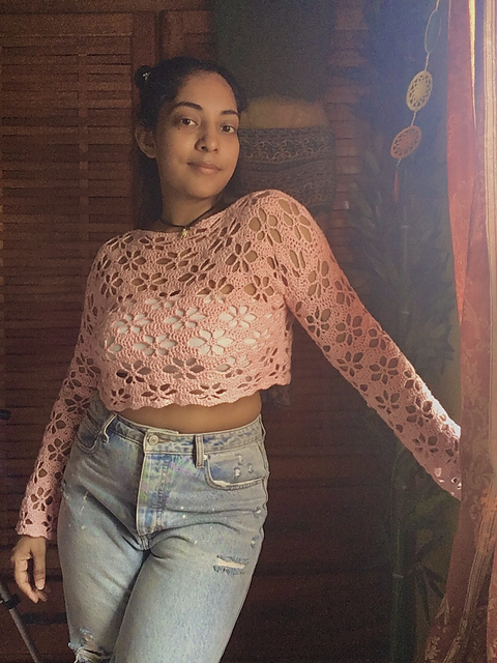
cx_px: 248
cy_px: 332
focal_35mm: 31
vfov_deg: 58.4
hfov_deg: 45.4
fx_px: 593
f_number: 2.4
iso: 80
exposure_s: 1/30
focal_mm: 2.15
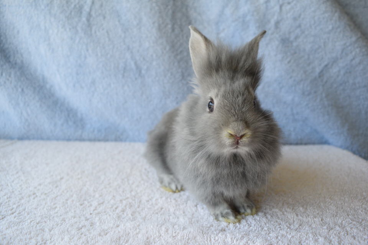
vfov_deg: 47.9
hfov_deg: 67.4
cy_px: 122
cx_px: 184
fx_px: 276
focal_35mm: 27
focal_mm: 18
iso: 800
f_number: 5.6
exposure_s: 1/400
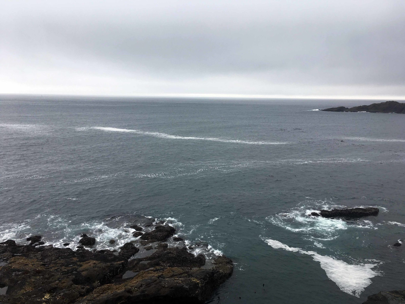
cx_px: 202
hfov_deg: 61.7
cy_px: 152
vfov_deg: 48.2
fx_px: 339
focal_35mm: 29
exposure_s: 1/509
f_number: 2.2
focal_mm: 4.15
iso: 25
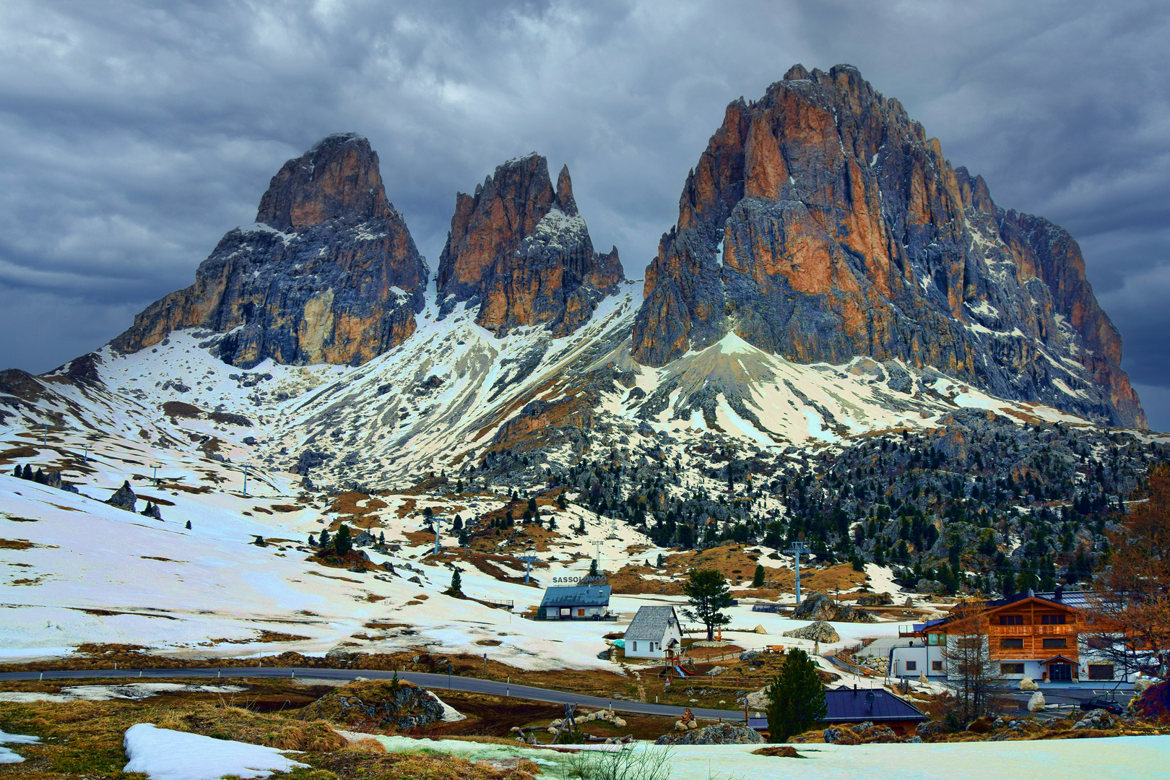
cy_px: 390
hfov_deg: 67.4
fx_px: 877
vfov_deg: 47.9
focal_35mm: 27
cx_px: 585
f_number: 8
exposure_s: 1/250
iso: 200
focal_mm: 18
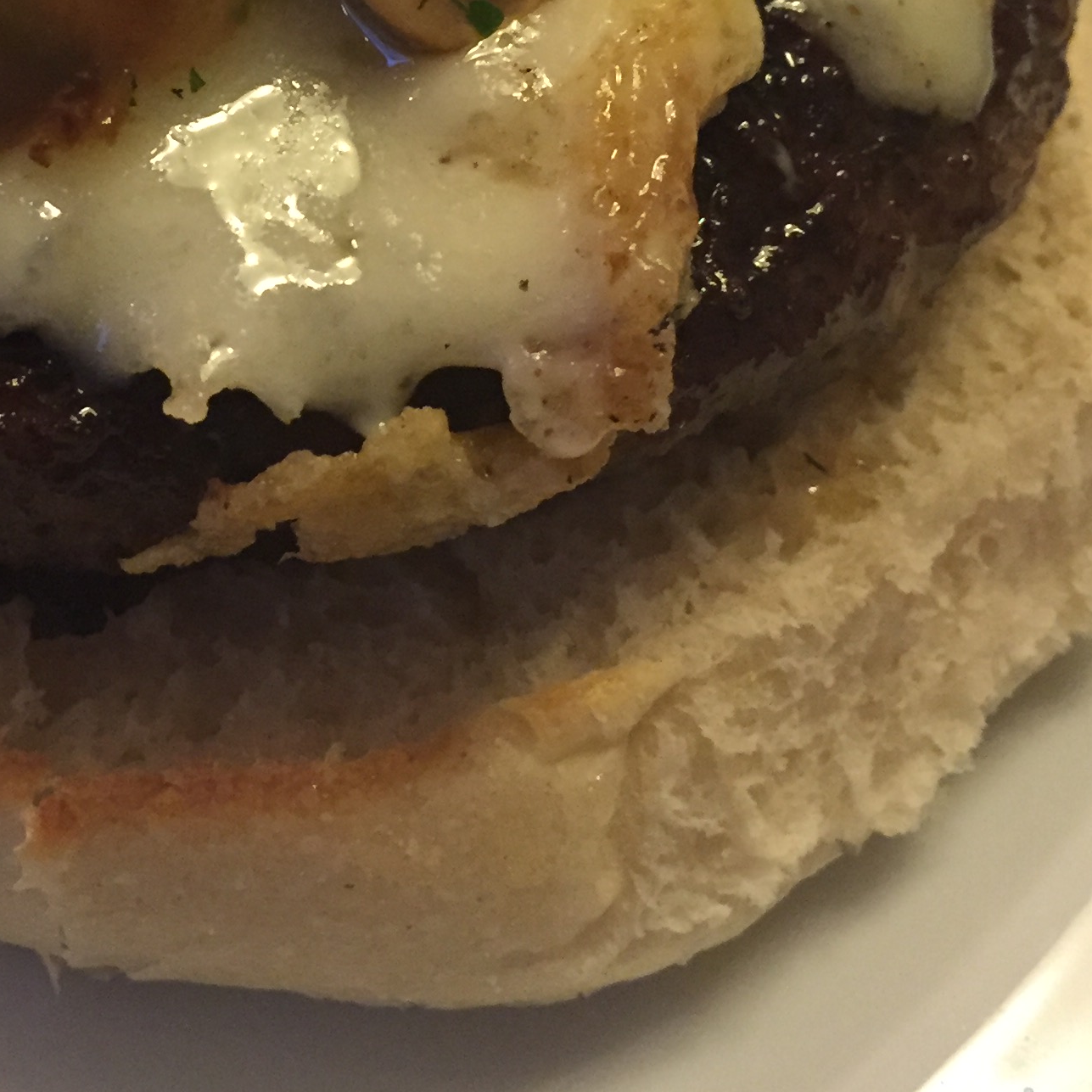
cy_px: 162
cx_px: 241
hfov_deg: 26.1
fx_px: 2320
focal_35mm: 65
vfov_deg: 25.8
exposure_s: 1/17
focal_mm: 4.15
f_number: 2.2
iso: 250
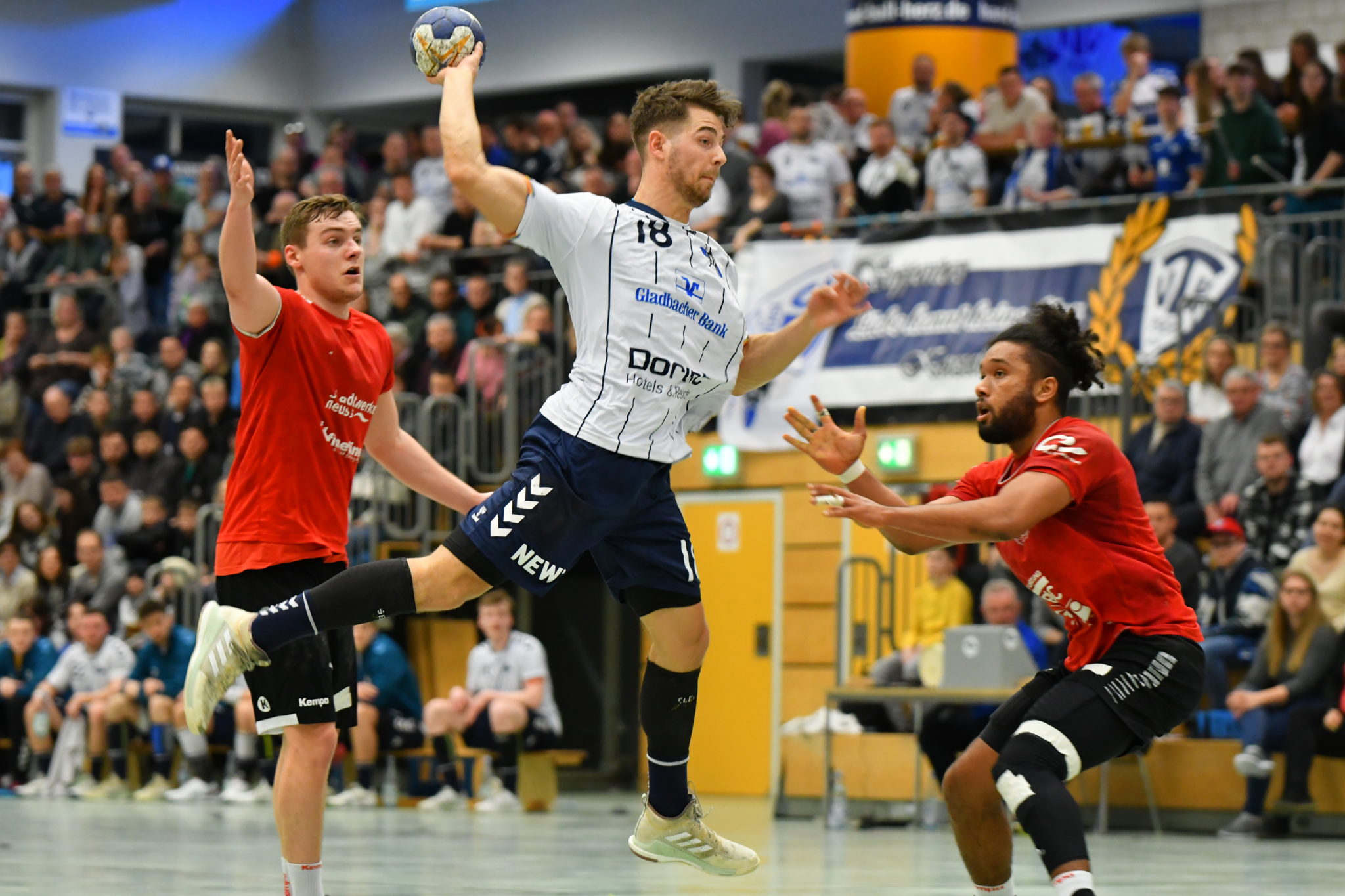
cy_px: 448
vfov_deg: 9.0
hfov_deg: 13.4
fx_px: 5715
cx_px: 672
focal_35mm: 153
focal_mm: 102
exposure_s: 1/500
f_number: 2.8
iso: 2800
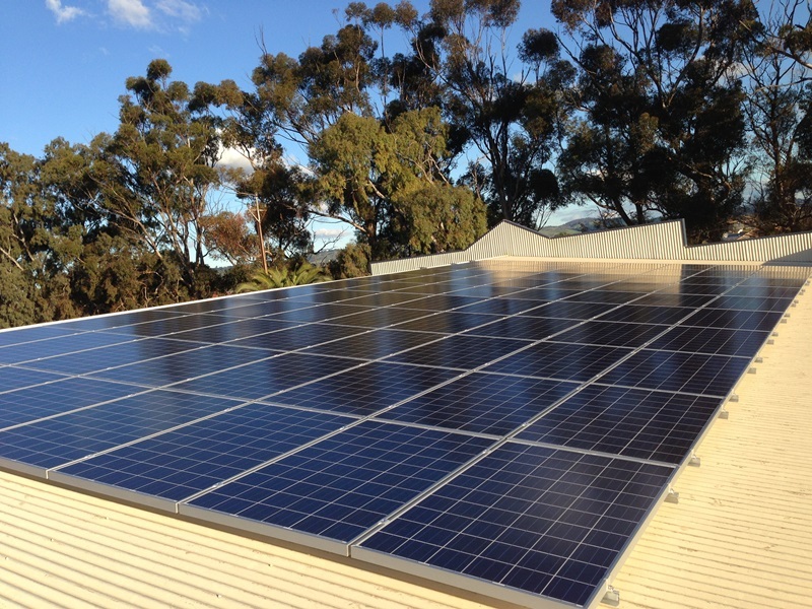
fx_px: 774
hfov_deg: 55.4
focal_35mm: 33
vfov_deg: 42.9
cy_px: 304
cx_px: 406
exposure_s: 1/861
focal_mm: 4.13
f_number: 2.4
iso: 50
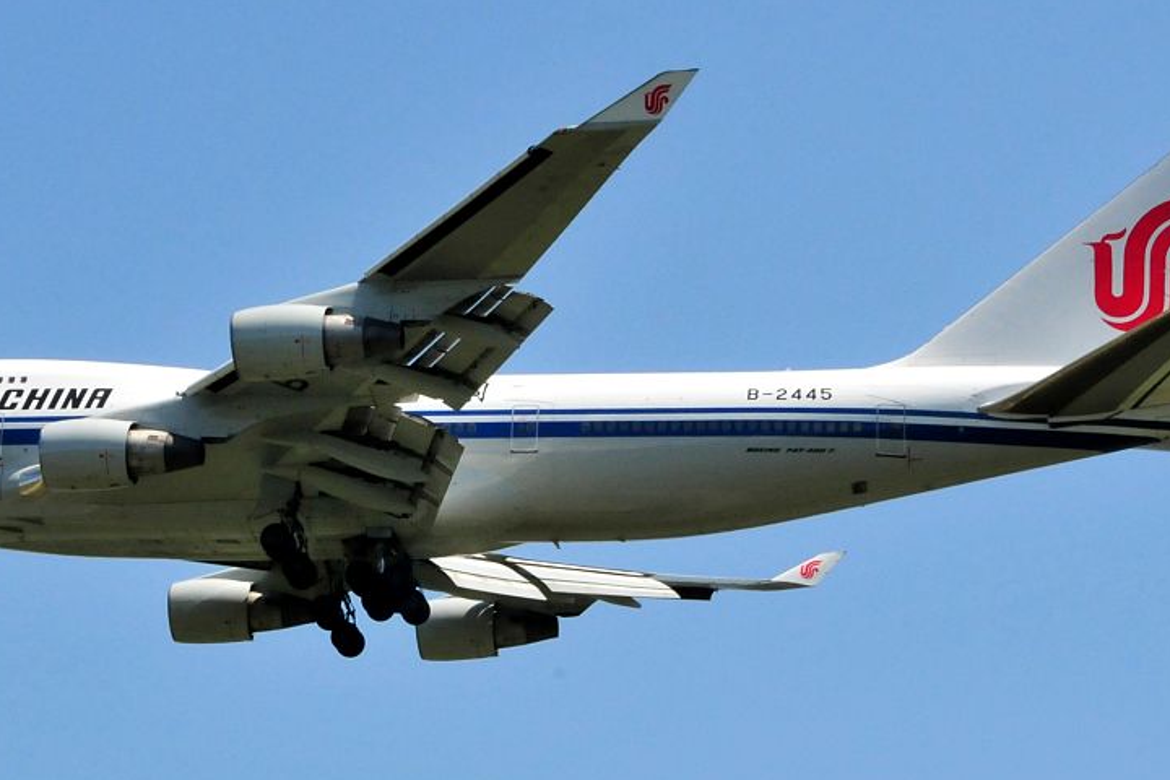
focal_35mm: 125
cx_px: 436
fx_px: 4062
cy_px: 435
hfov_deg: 16.4
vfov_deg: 11.0
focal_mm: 50
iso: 800
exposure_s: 1/320
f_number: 22
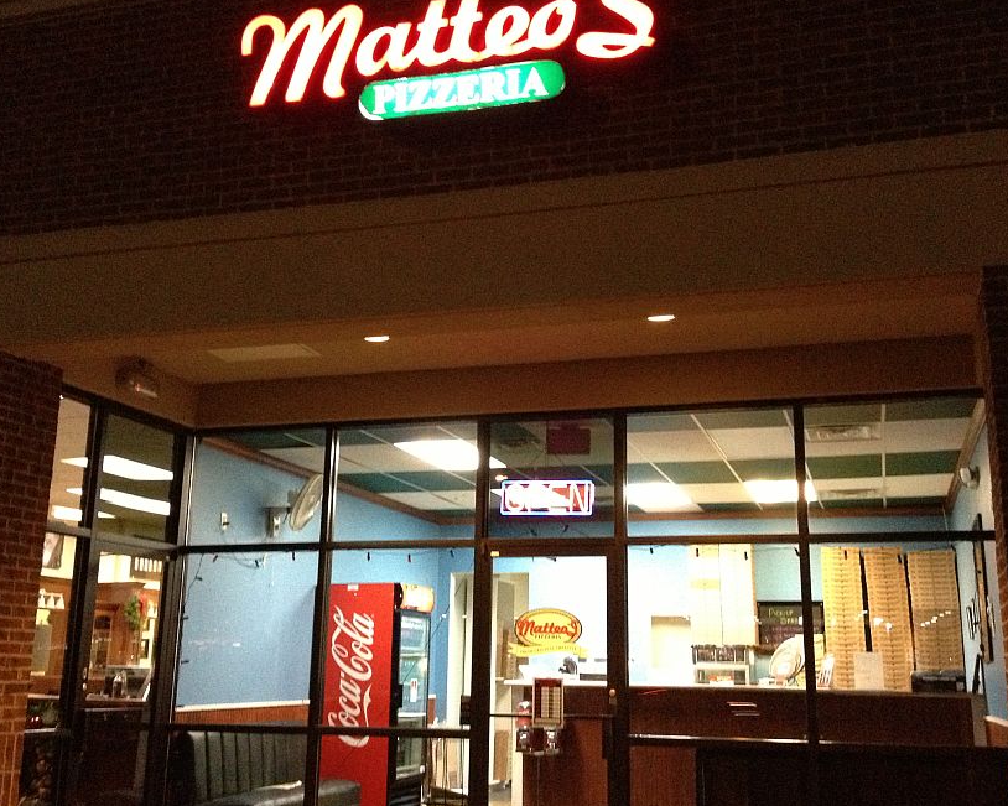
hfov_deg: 42.9
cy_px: 384
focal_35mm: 43
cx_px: 520
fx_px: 1283
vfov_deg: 34.9
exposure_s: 1/15
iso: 640
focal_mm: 4.28
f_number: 2.4
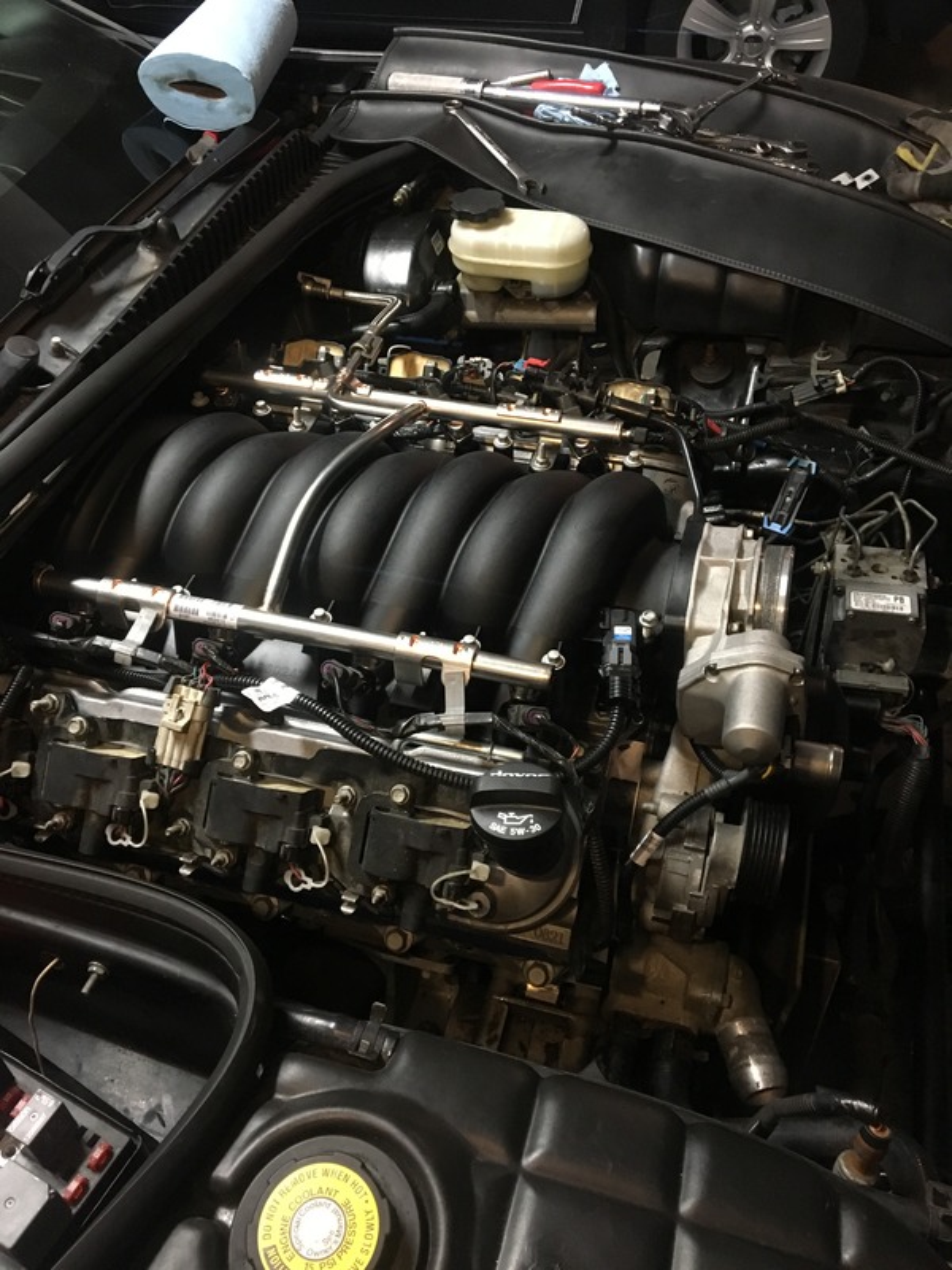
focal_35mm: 29
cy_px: 635
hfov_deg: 48.2
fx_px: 1063
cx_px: 476
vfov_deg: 61.7
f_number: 2.2
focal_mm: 4.15
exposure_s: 1/15
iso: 200
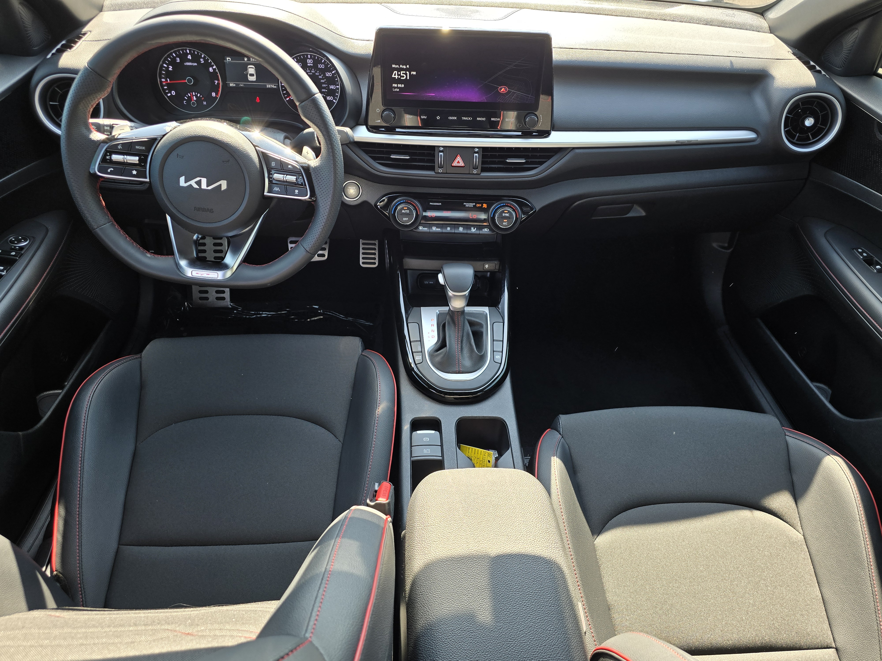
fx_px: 586
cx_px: 441
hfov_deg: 73.9
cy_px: 330
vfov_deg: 58.9
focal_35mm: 23
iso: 64
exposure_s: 1/180
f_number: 1.7
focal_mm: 6.3
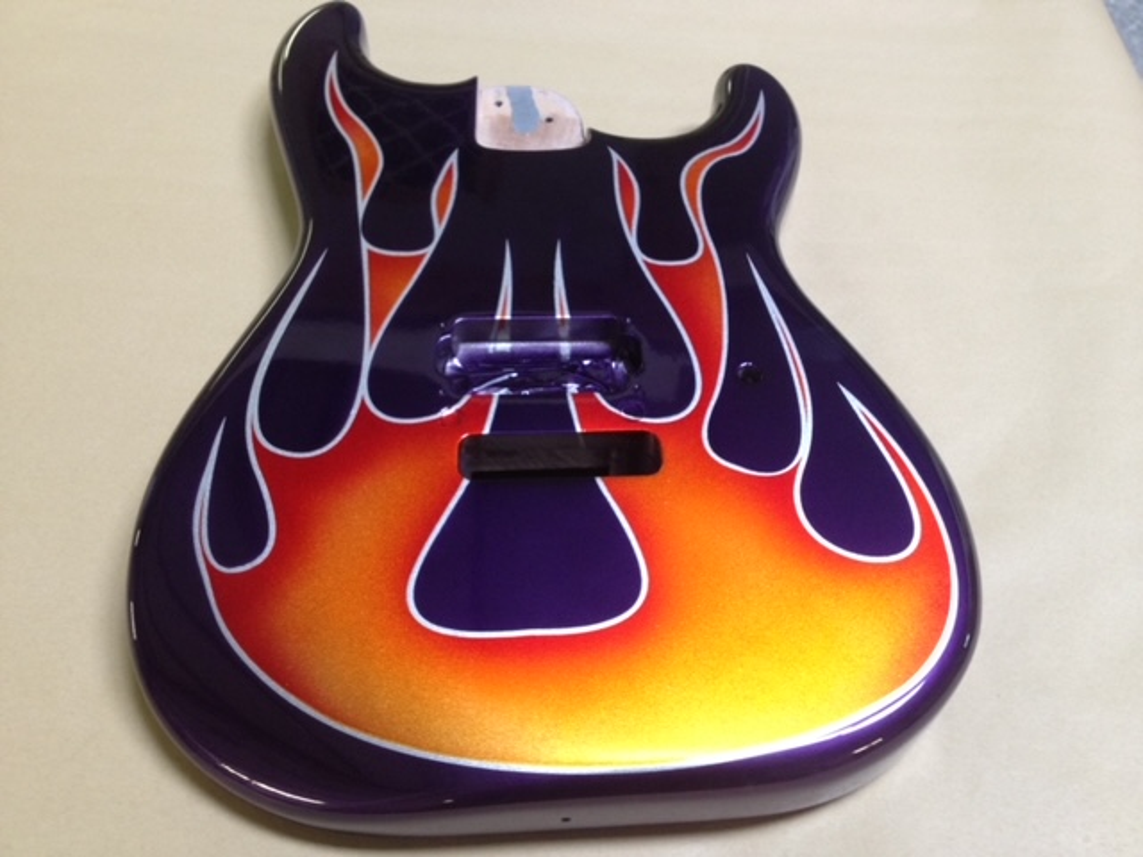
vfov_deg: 40.7
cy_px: 428
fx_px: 1156
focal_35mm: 35
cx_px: 572
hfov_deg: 52.6
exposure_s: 1/20
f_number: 2.4
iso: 125
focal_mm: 4.28
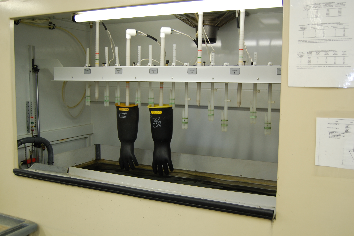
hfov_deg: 53.2
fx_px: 354
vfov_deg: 36.8
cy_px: 118
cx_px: 177
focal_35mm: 36
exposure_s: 1/60
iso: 400
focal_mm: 24
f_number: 4
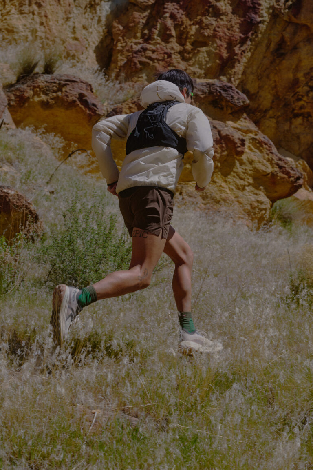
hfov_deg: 19.5
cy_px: 235
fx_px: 913
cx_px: 156
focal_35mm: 70
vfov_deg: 28.8
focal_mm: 70
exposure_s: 1/500
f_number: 6.3
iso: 100
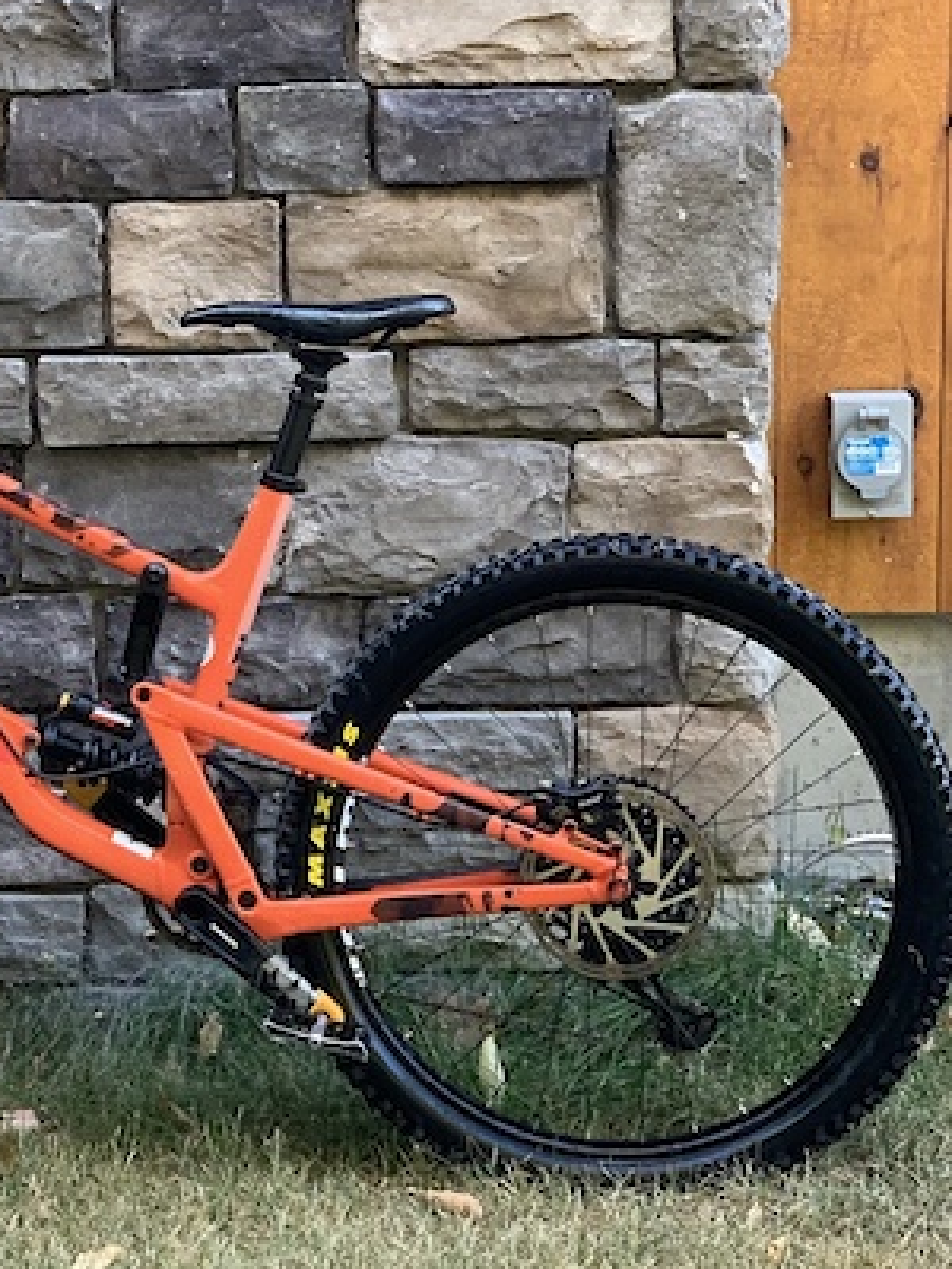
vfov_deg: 18.9
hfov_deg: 14.1
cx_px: 44
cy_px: 574
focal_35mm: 104
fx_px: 3814
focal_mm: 6
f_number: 2.4
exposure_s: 1/90
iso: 125
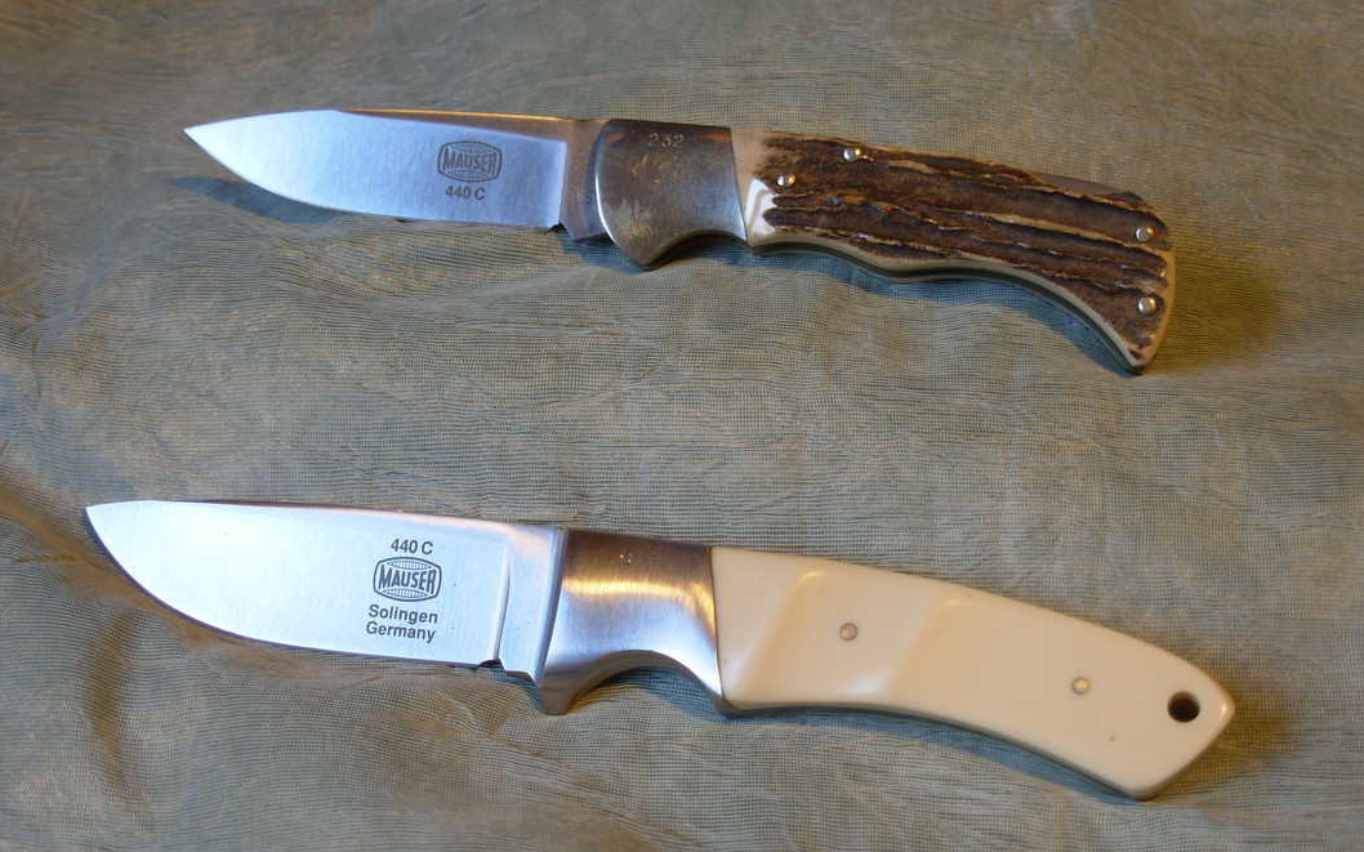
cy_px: 411
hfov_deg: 33.0
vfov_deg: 20.9
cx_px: 679
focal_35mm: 62
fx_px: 2305
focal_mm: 9.5
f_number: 3.3
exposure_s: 1/9.5
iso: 50
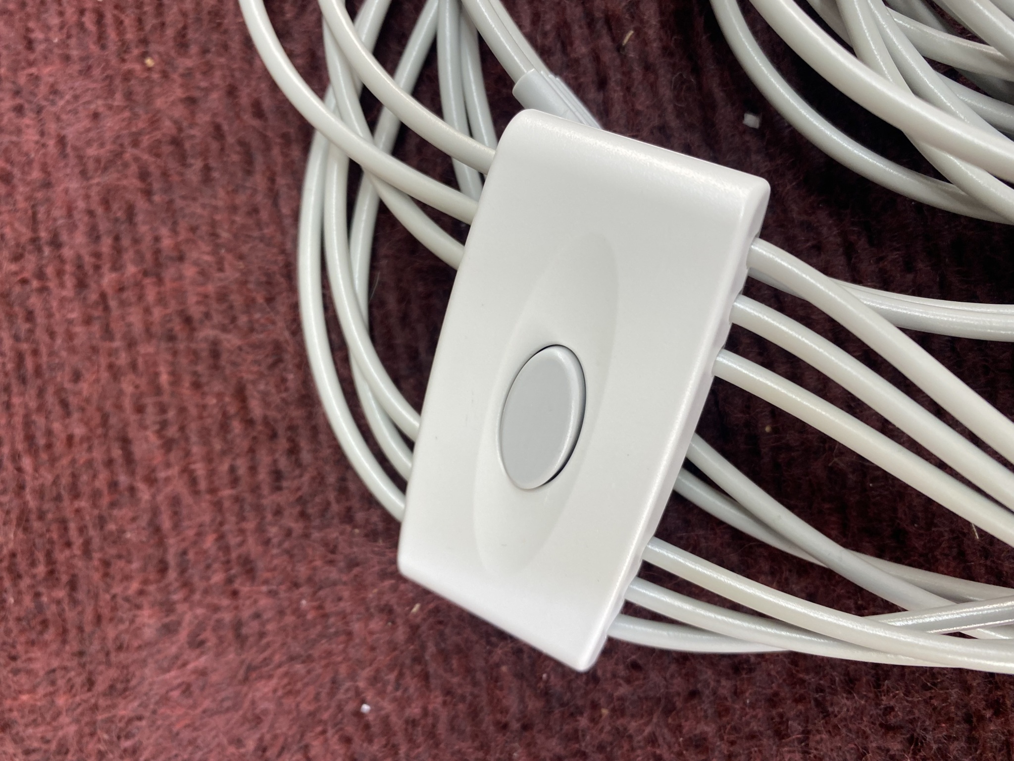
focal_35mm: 26
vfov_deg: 53.1
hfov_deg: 67.3
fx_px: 762
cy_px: 380
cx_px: 507
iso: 80
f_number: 1.8
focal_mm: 4.25
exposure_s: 1/120
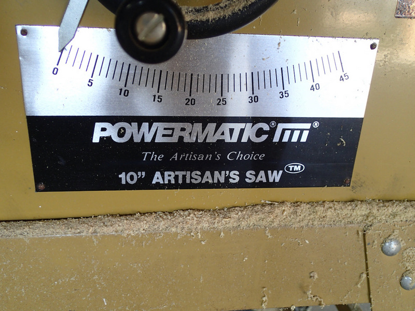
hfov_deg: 52.6
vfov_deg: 40.7
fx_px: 420
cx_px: 208
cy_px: 156
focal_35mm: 35
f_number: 2.6
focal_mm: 6.42
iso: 200
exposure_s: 1/60
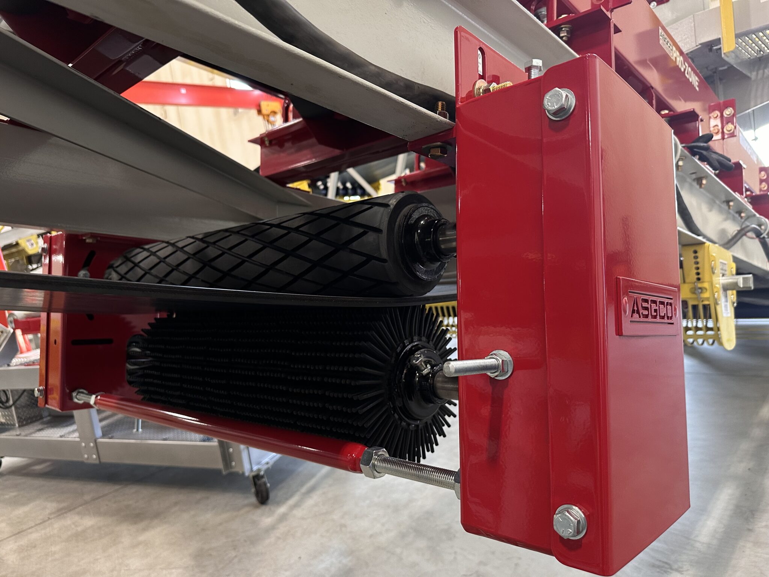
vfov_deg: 56.8
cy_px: 288
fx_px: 533
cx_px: 384
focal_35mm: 24
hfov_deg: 71.6
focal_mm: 6.86
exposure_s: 1/70
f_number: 1.78
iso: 250
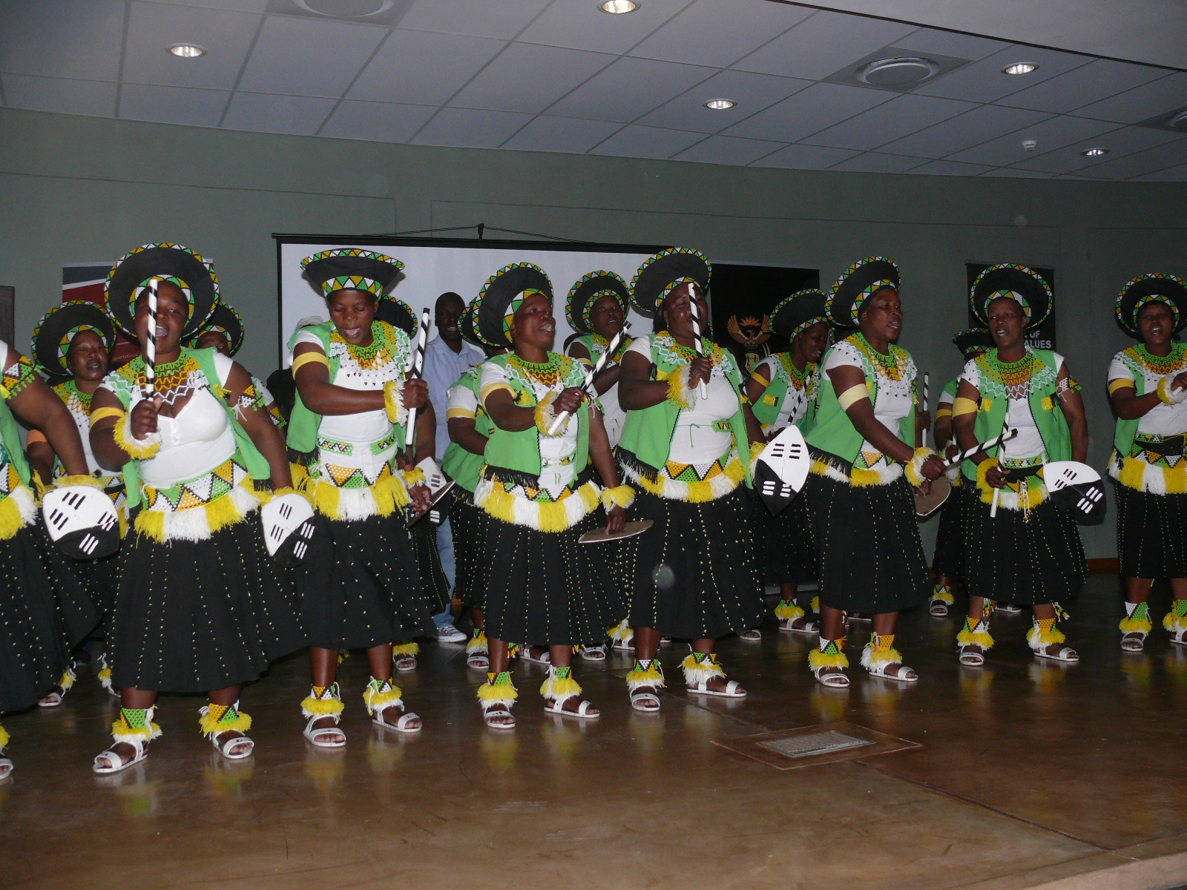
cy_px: 445
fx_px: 1200
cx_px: 594
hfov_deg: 52.6
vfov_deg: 40.7
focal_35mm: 35
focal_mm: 7.4
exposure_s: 1/1000
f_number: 2.8
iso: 200
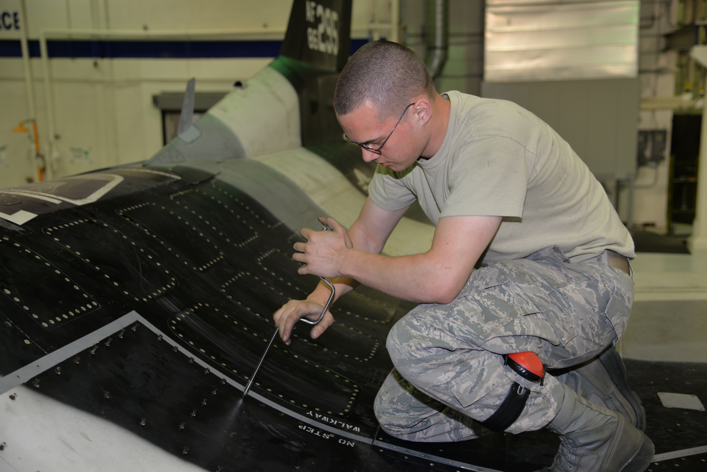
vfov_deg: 29.3
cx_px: 354
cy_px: 236
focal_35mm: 46
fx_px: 904
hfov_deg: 42.7
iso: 100
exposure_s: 1/60
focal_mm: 46
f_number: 4
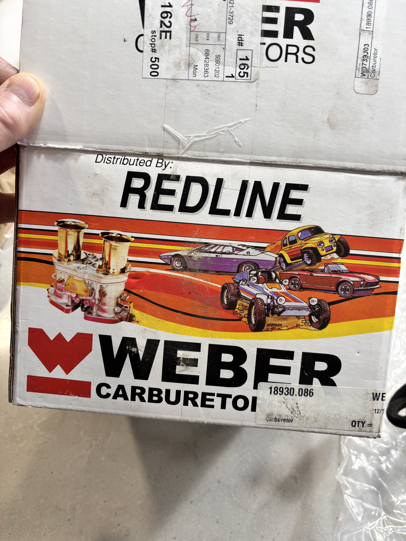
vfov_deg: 67.3
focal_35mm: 26
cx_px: 203
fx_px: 407
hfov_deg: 53.1
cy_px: 270
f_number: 1.6
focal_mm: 5.96
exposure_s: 1/60
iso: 80
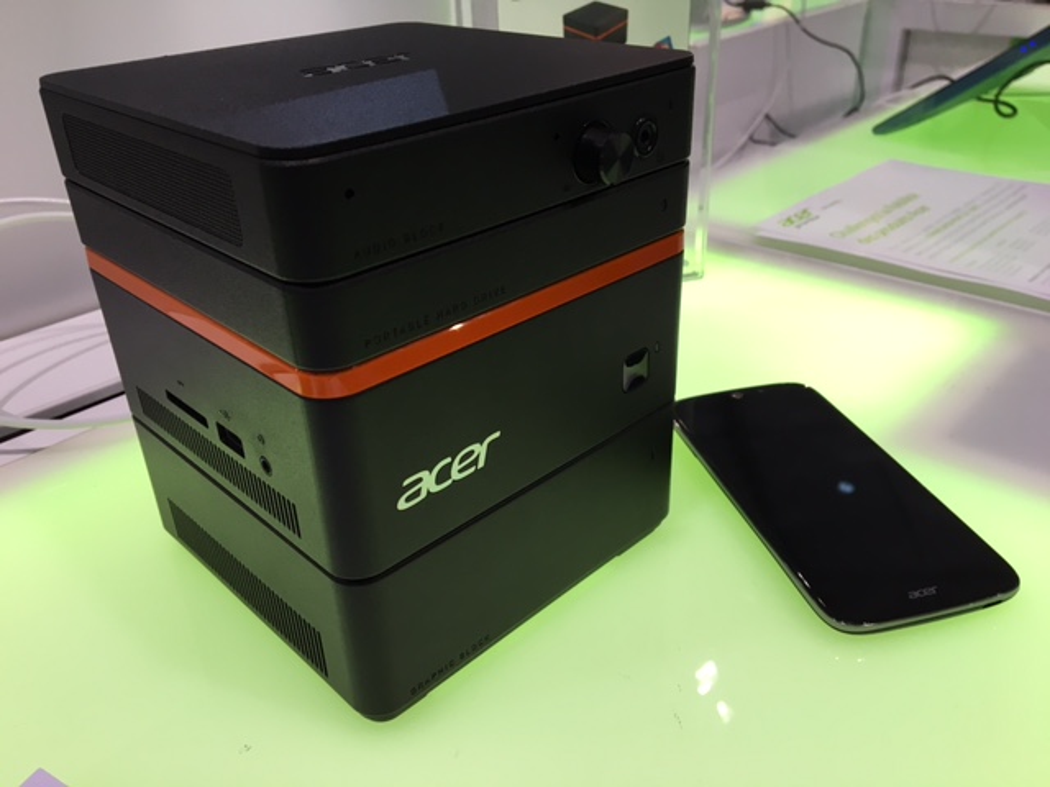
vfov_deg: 48.2
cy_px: 394
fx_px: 880
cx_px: 525
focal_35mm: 29
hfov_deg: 61.7
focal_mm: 4.15
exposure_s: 1/33
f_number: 2.2
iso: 32
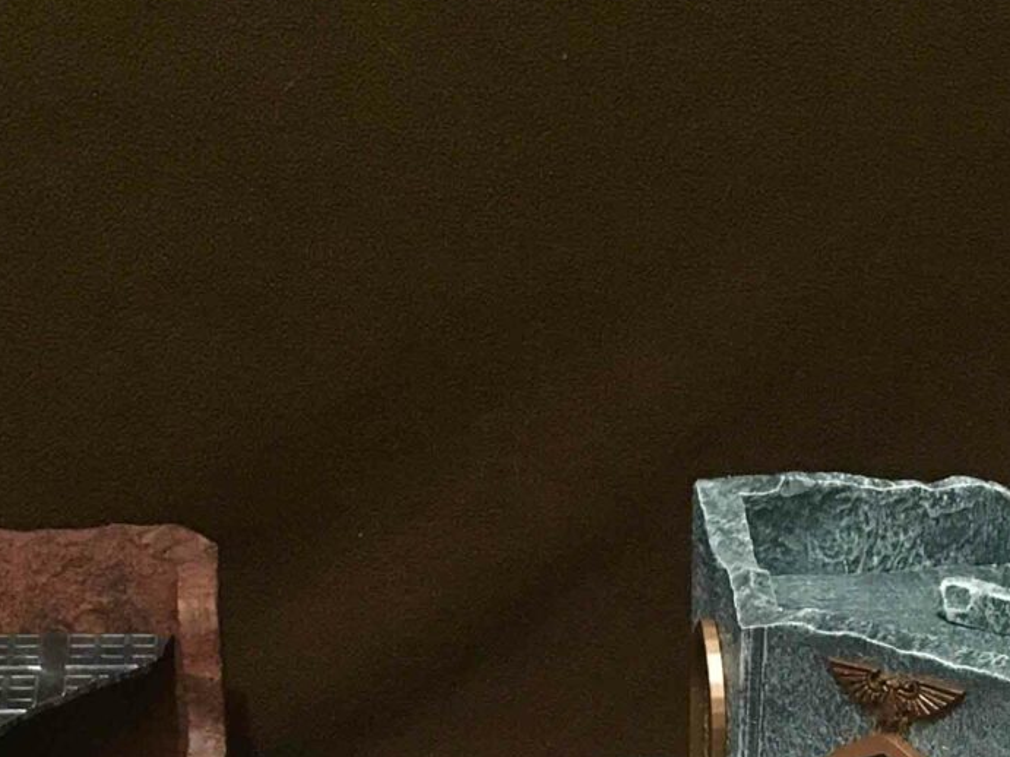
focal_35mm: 86
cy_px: 1054
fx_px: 2509
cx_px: 615
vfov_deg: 16.0
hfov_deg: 22.7
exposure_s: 1/15
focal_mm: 4.15
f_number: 2.2
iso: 250
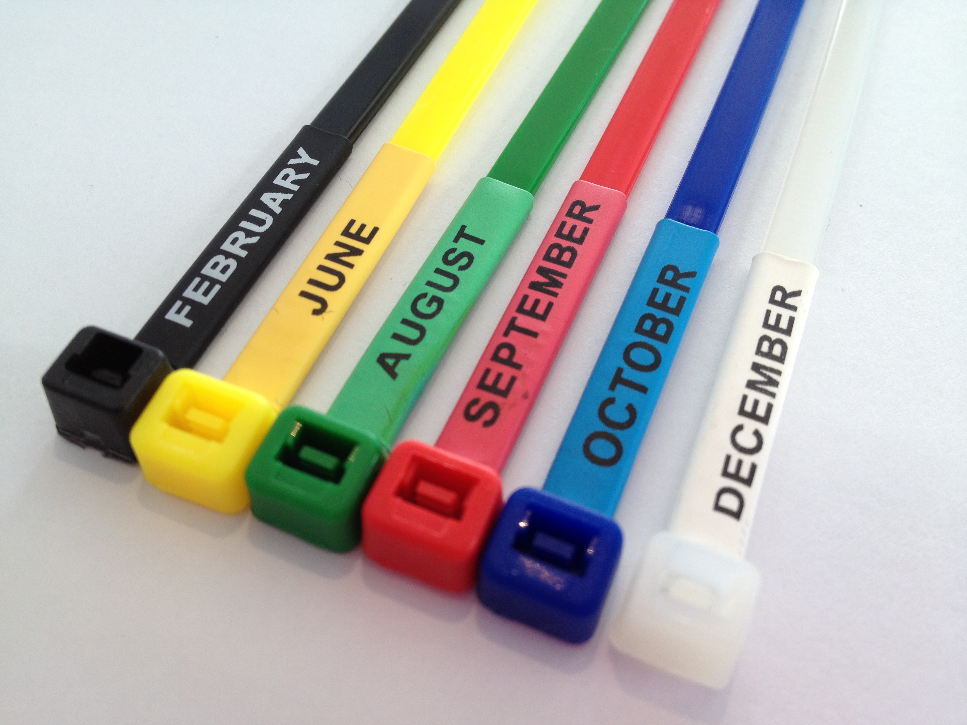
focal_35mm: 35
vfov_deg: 40.7
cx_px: 484
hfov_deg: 52.6
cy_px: 362
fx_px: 978
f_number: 2.4
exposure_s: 1/40
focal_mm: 4.28
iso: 64
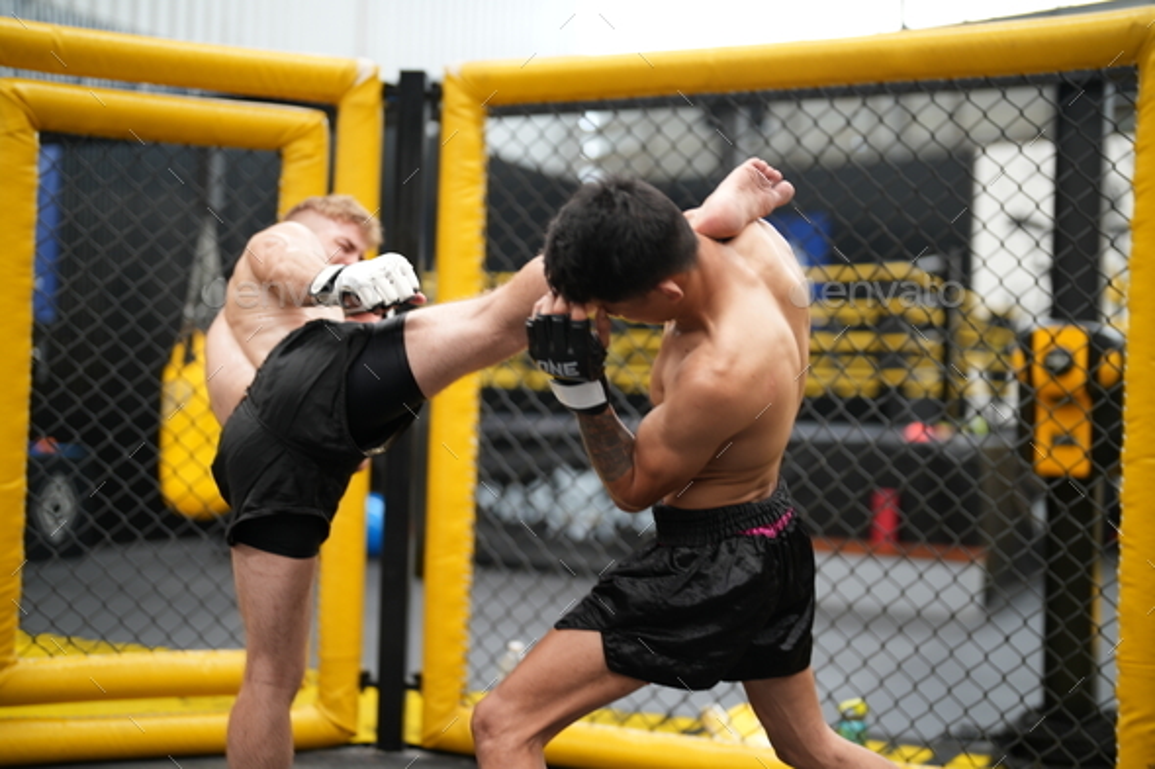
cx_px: 578
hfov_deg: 39.6
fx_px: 1604
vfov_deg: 27.0
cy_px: 384
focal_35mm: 50
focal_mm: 50
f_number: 1.2
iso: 160
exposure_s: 1/187
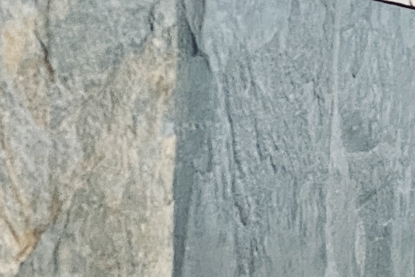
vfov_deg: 4.3
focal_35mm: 321
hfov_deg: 6.3
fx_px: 3701
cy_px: 265
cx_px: 808
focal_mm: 6
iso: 100
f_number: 2
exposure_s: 1/60
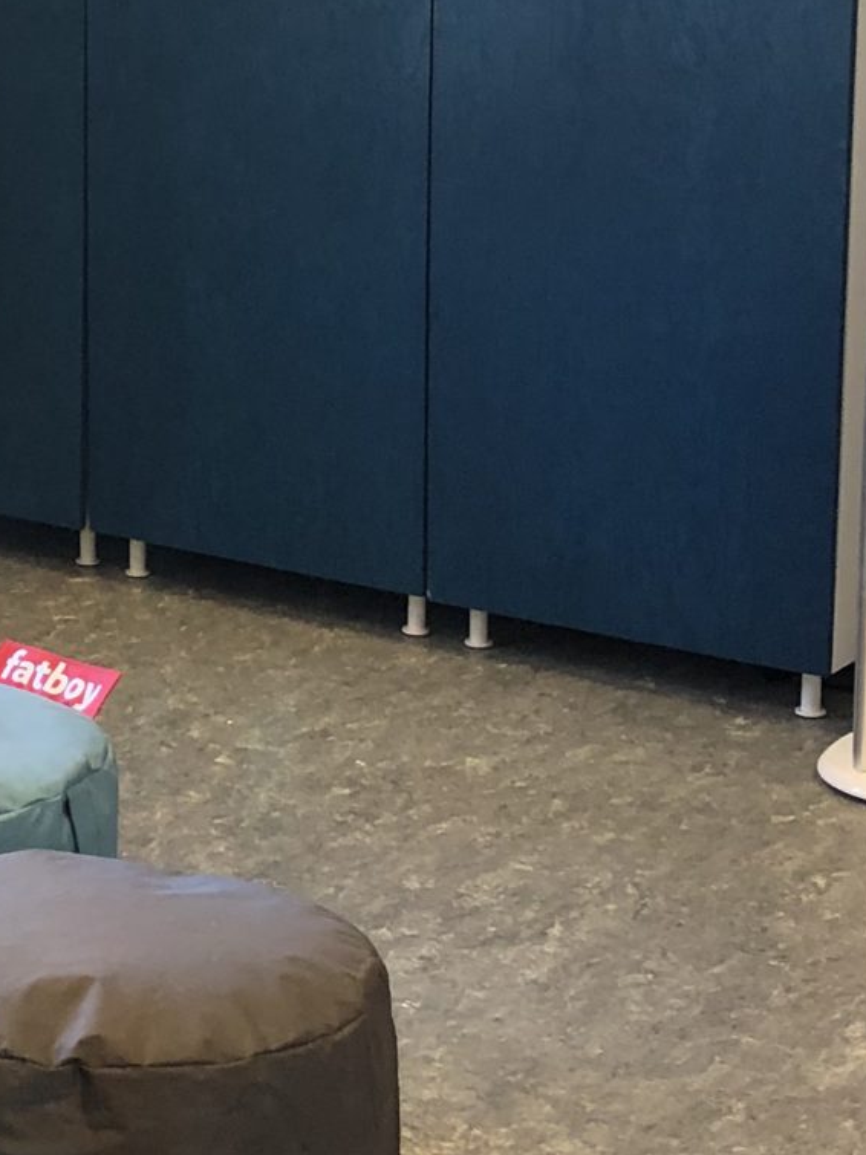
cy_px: 324
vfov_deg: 20.5
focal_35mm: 95
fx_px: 3170
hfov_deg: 14.7
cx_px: -337
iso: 32
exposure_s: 1/33
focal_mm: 3.99
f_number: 1.8
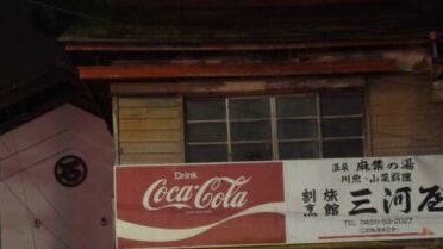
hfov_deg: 27.8
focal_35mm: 76
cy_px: 210
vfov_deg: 15.7
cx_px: 260
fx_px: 892
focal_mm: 30
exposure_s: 1/10
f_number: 4
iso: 3200
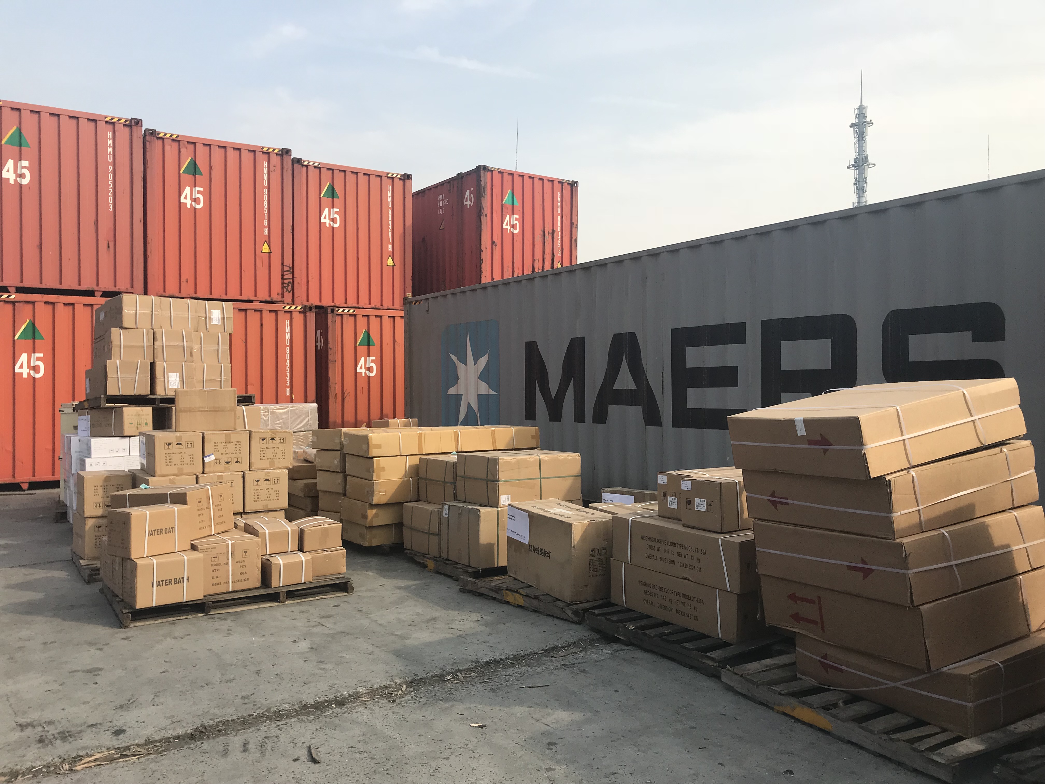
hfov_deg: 63.4
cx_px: 522
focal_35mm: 28
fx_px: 845
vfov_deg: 49.7
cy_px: 392
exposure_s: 1/1546
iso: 20
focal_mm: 3.99
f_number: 1.8
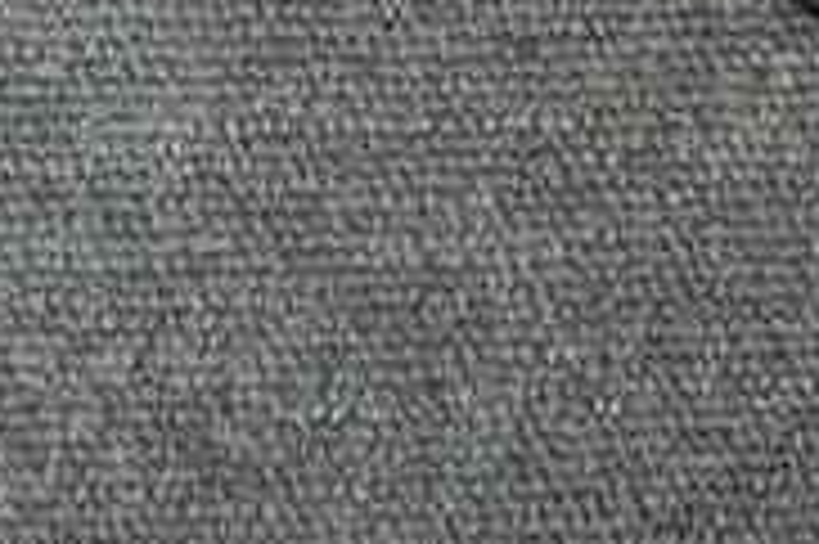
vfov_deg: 7.7
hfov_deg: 12.5
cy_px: -755
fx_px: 3750
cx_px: 297
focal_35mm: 165
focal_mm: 6.4
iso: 197
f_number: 2.8
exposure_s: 1/30
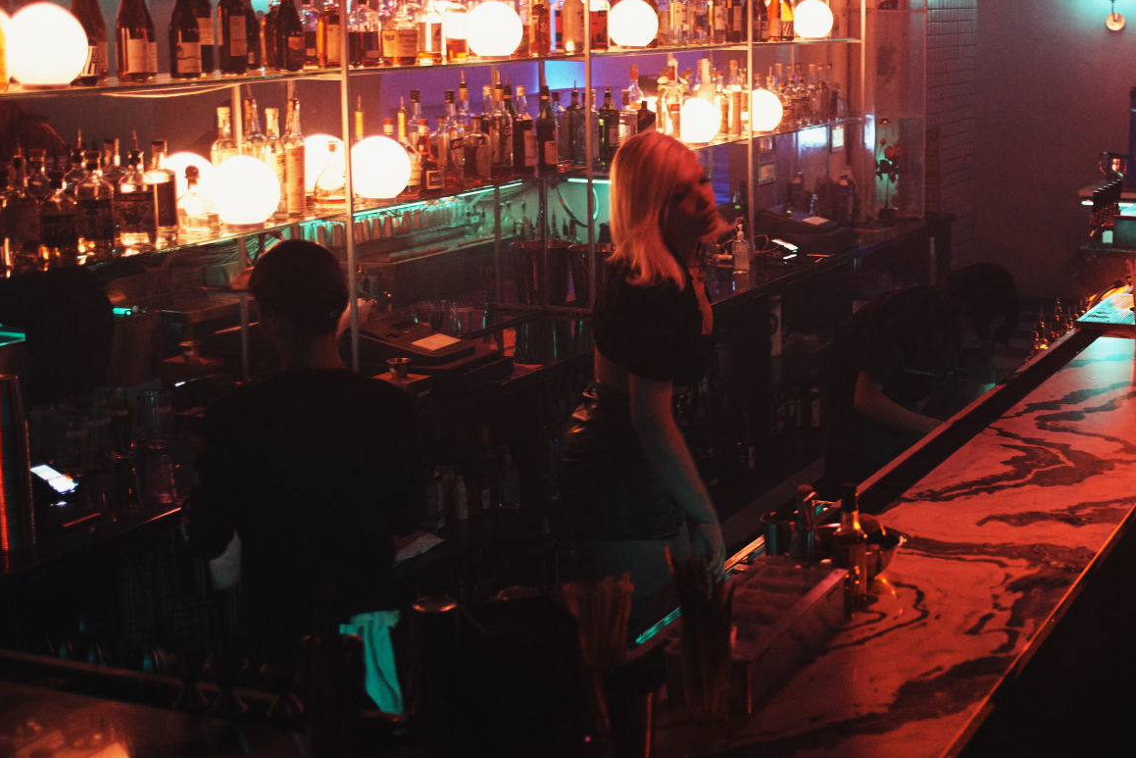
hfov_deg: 33.5
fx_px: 1830
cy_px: 273
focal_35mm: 58
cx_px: 897
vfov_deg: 23.3
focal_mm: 35
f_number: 2.8
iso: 1600
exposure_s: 1/30
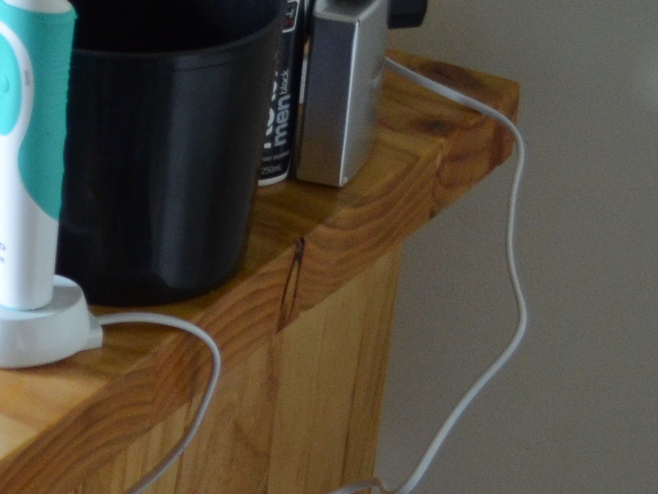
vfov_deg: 11.8
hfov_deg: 13.0
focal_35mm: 125
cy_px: 105
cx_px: -792
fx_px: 2376
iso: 900
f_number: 3.5
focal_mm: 18
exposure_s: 1/30
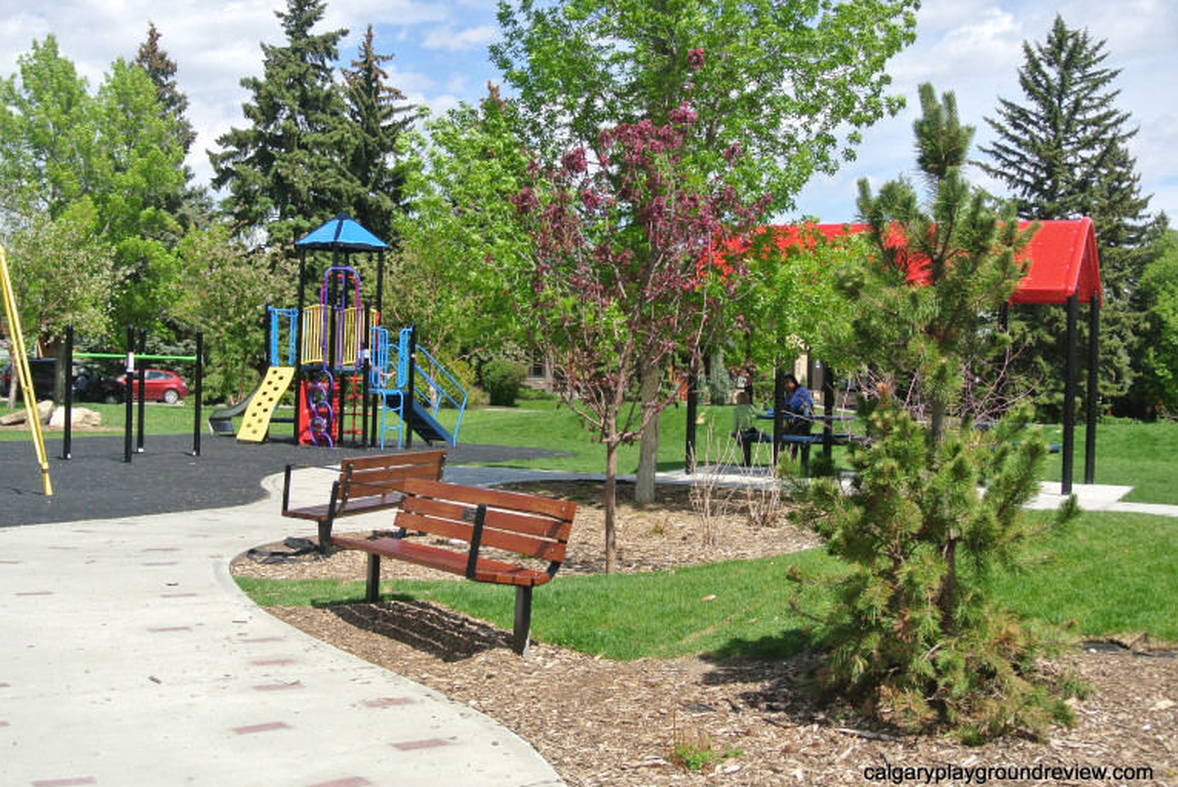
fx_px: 1539
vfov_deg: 28.7
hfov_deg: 41.9
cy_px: 397
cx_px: 564
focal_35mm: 47
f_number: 4.5
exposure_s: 1/500
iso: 100
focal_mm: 16.9
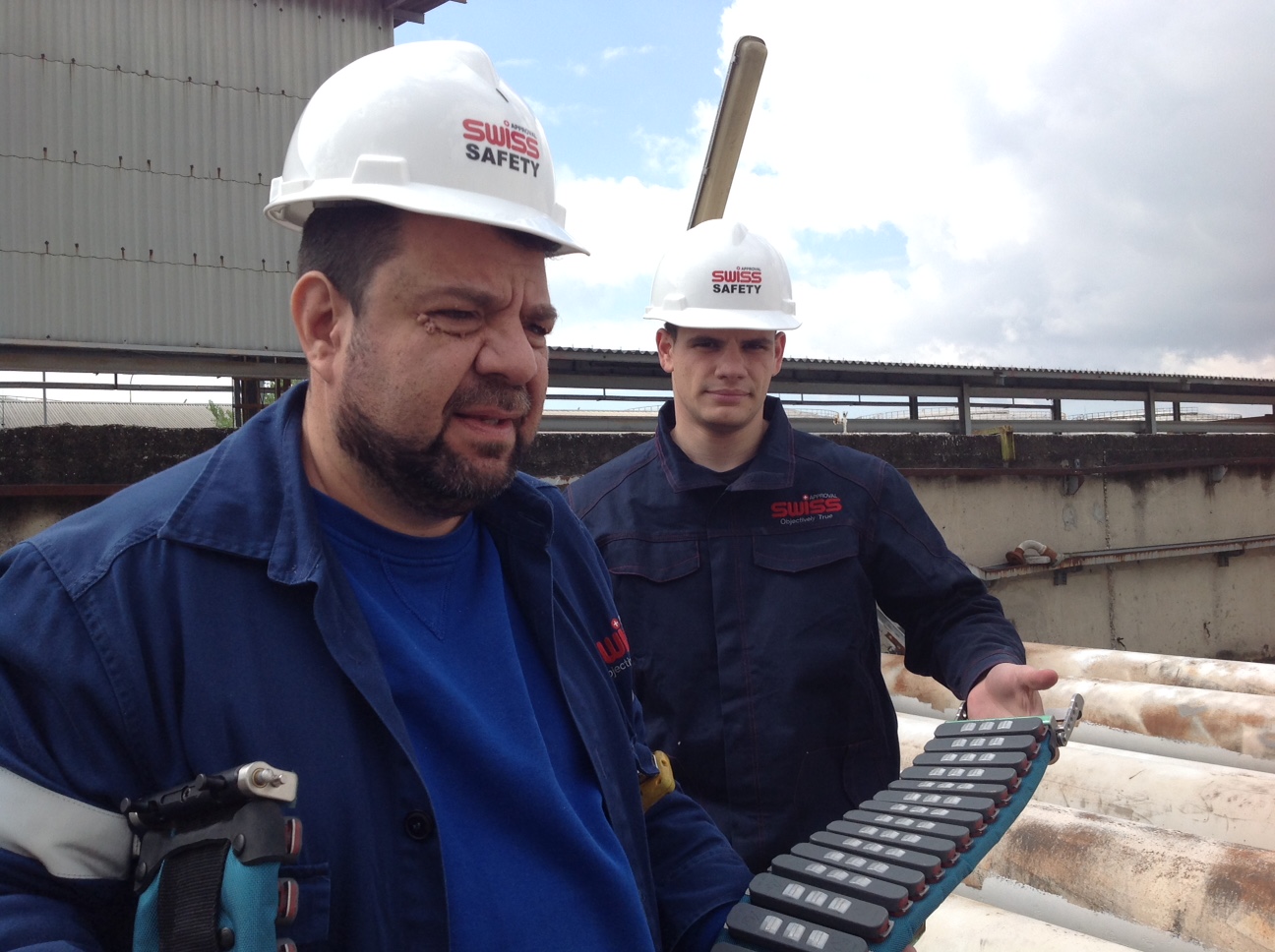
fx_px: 1287
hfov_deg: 52.7
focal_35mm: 35
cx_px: 638
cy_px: 476
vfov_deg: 40.6
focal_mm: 4.28
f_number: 2.4
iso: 50
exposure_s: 1/1314
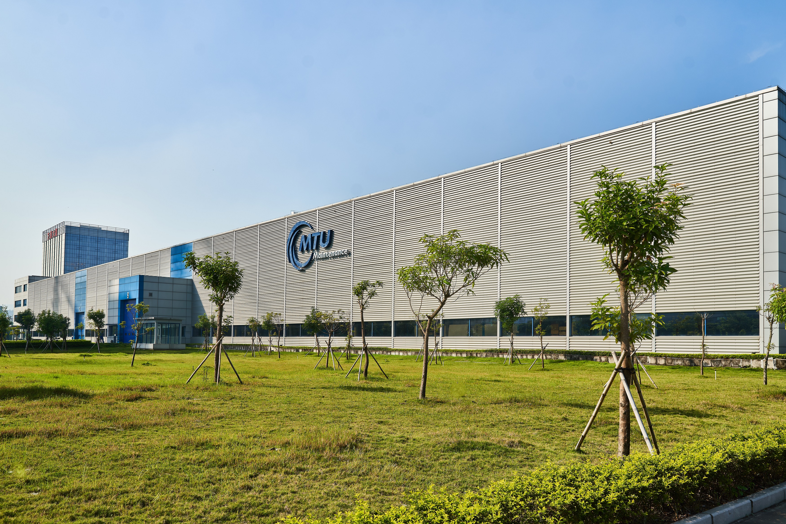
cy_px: 262
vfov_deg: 46.4
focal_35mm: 28
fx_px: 611
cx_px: 393
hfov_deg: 65.5
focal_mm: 28
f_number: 8
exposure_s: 1/200
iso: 100
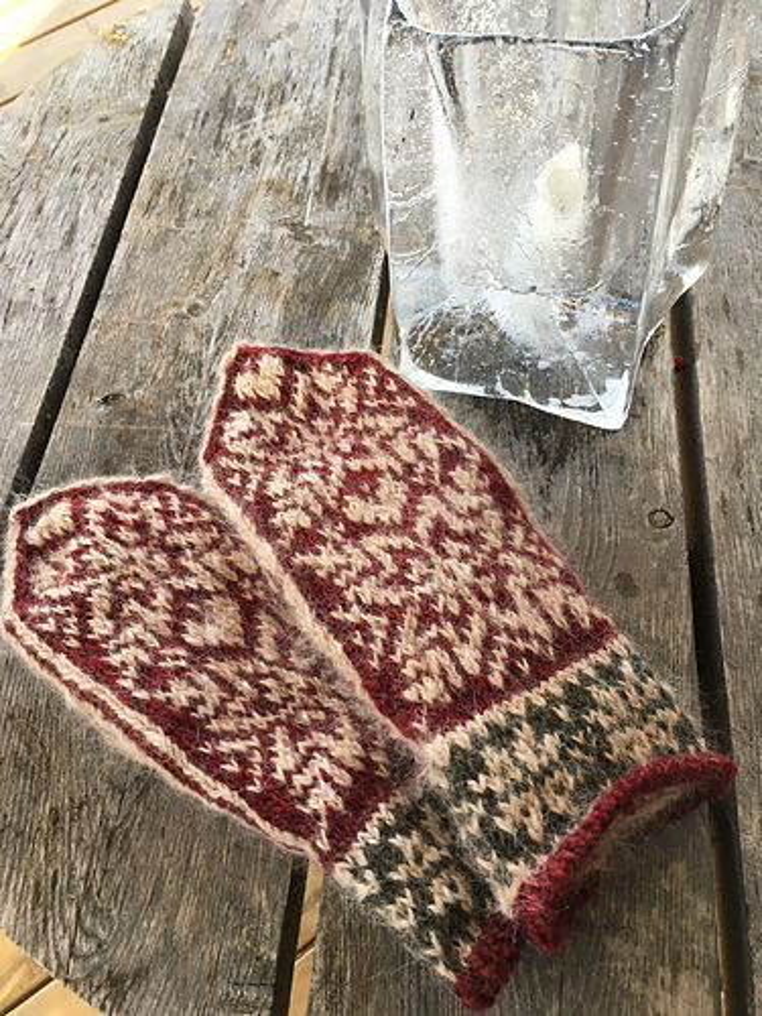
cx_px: 381
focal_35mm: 29
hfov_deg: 48.2
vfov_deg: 61.7
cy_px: 508
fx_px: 851
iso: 25
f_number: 2.2
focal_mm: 4.15
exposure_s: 1/40
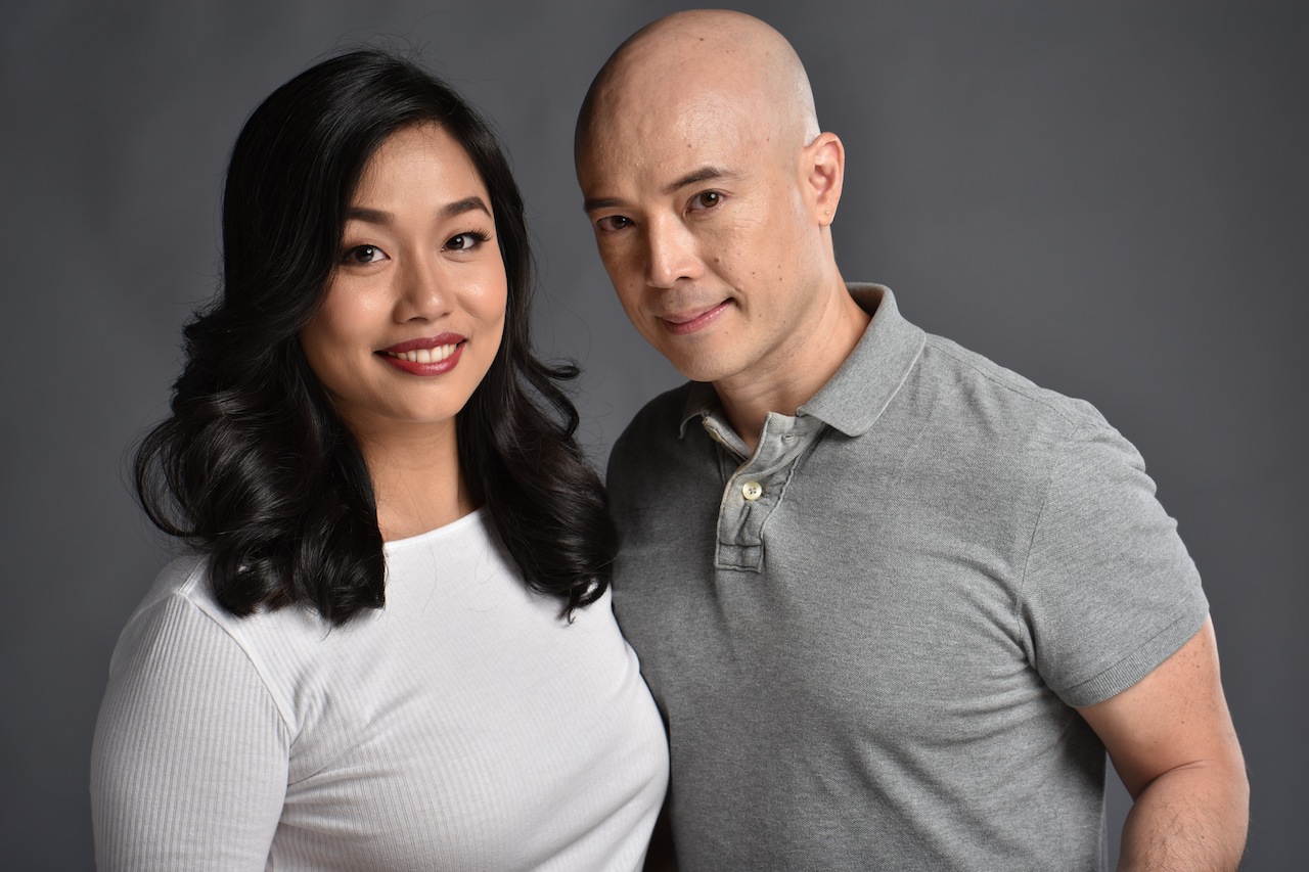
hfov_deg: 23.9
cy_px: 436
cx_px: 654
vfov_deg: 16.1
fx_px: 3090
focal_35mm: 85
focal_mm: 85
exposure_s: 1/160
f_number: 7.1
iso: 100
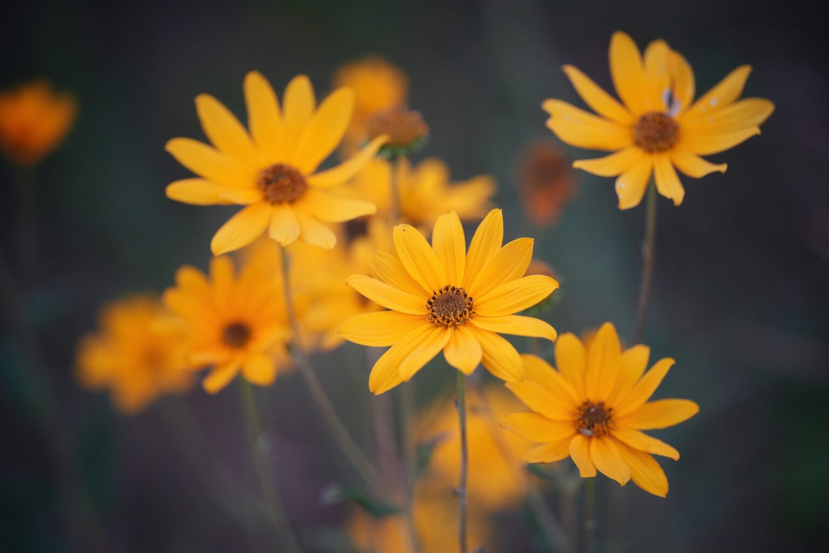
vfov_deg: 13.0
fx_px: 2418
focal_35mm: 105
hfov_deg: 19.5
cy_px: 276
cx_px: 414
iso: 3200
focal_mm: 105
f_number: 2.8
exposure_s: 1/160
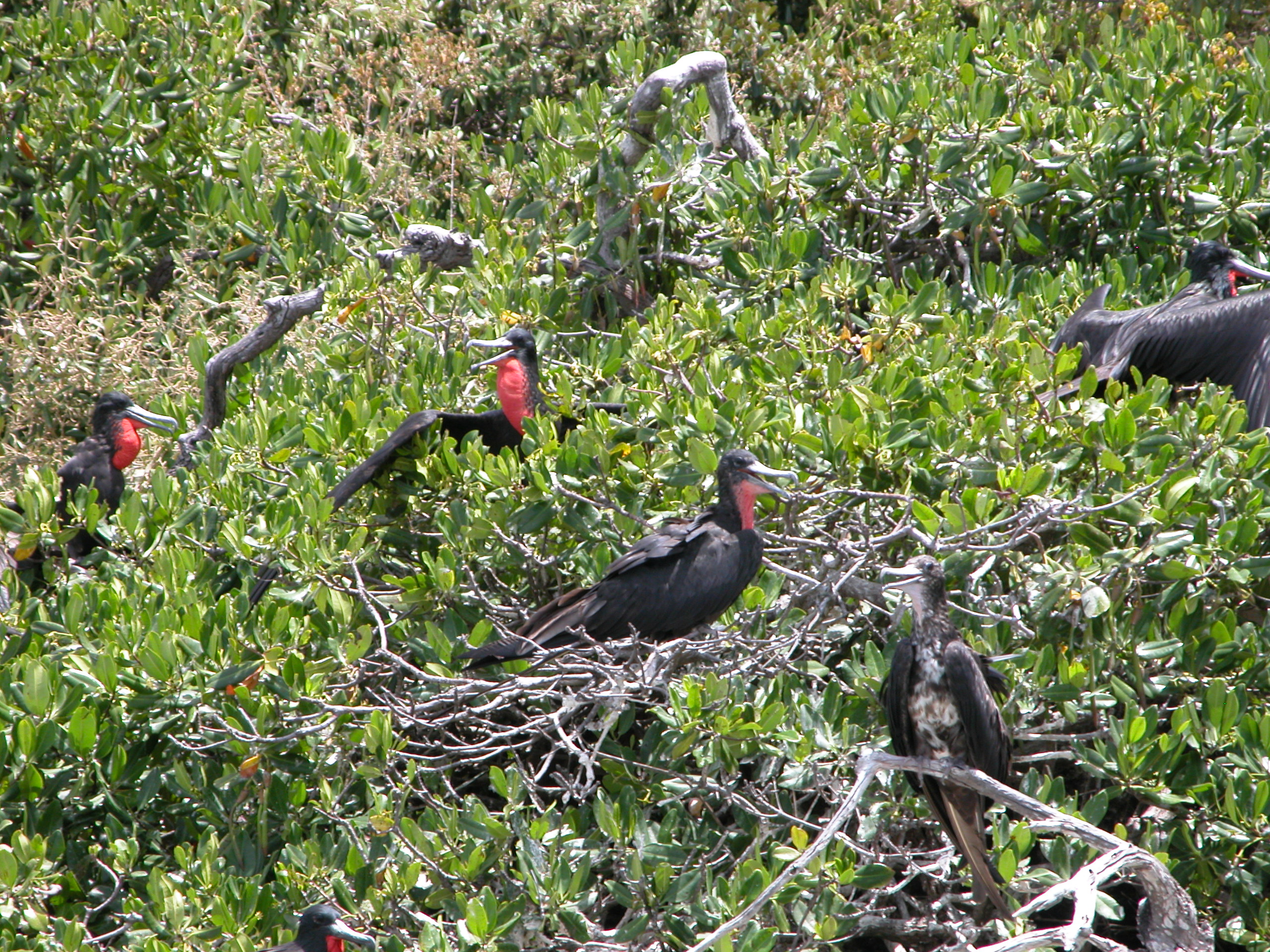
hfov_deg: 7.2
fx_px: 10126
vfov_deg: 5.4
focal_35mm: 276
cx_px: 635
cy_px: 476
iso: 100
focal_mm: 71.2
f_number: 5.3
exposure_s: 1/228
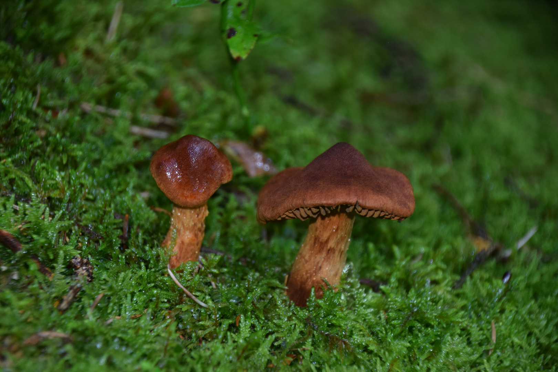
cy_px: 186
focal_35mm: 232
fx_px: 3603
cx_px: 279
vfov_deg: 5.9
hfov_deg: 8.9
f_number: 6
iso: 800
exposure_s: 1/100
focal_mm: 155
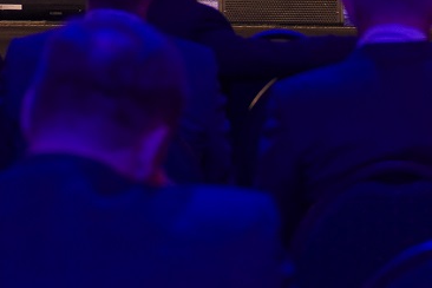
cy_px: -458
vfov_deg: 5.2
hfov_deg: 8.2
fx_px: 3024
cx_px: 205
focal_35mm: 252
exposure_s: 1/50
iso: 1250
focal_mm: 48
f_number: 2.8
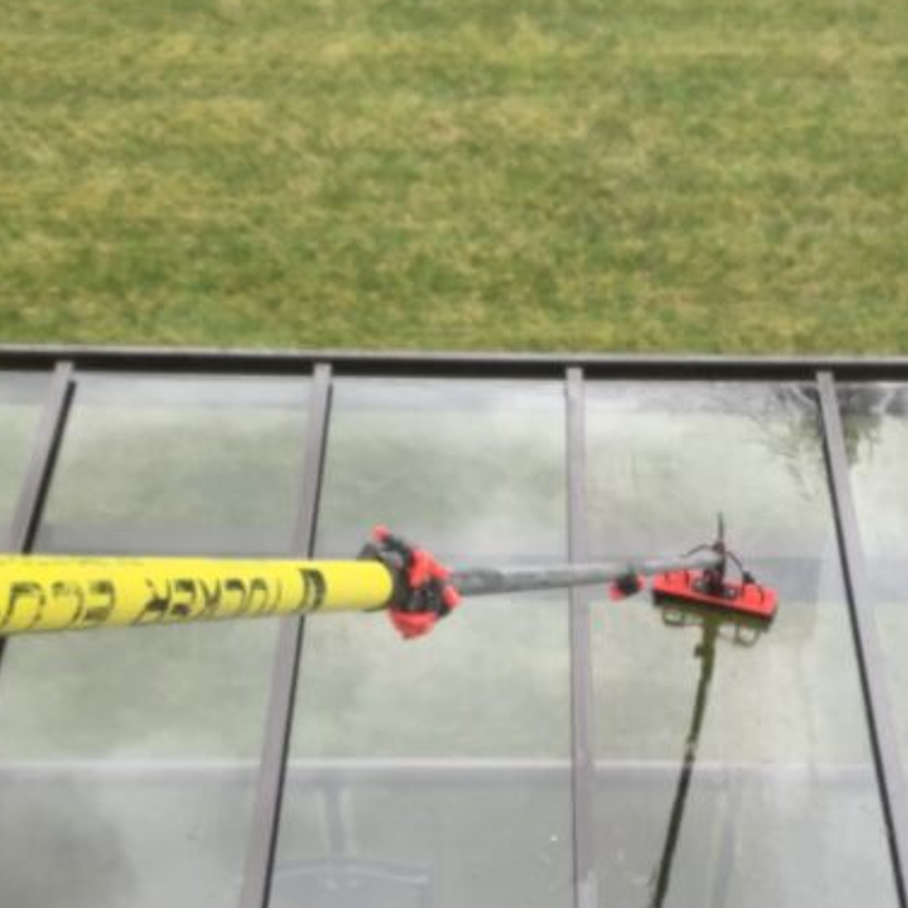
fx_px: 1810
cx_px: 605
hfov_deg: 28.0
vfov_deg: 27.8
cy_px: 677
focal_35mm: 61
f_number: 1.8
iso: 32
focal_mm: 4.25
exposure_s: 1/121
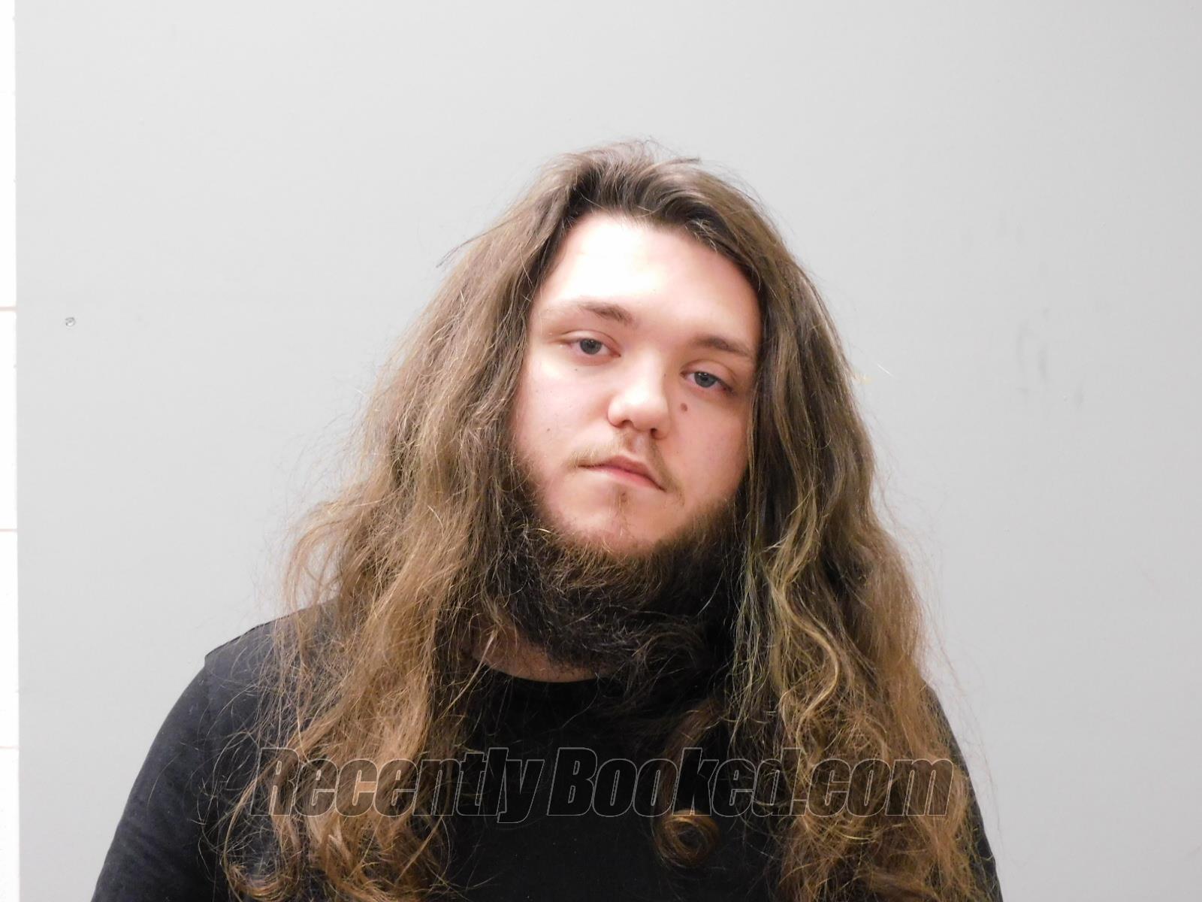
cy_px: 451
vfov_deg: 14.1
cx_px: 601
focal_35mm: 105
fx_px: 3646
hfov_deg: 18.7
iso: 800
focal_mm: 18.8
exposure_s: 1/15
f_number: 4.8
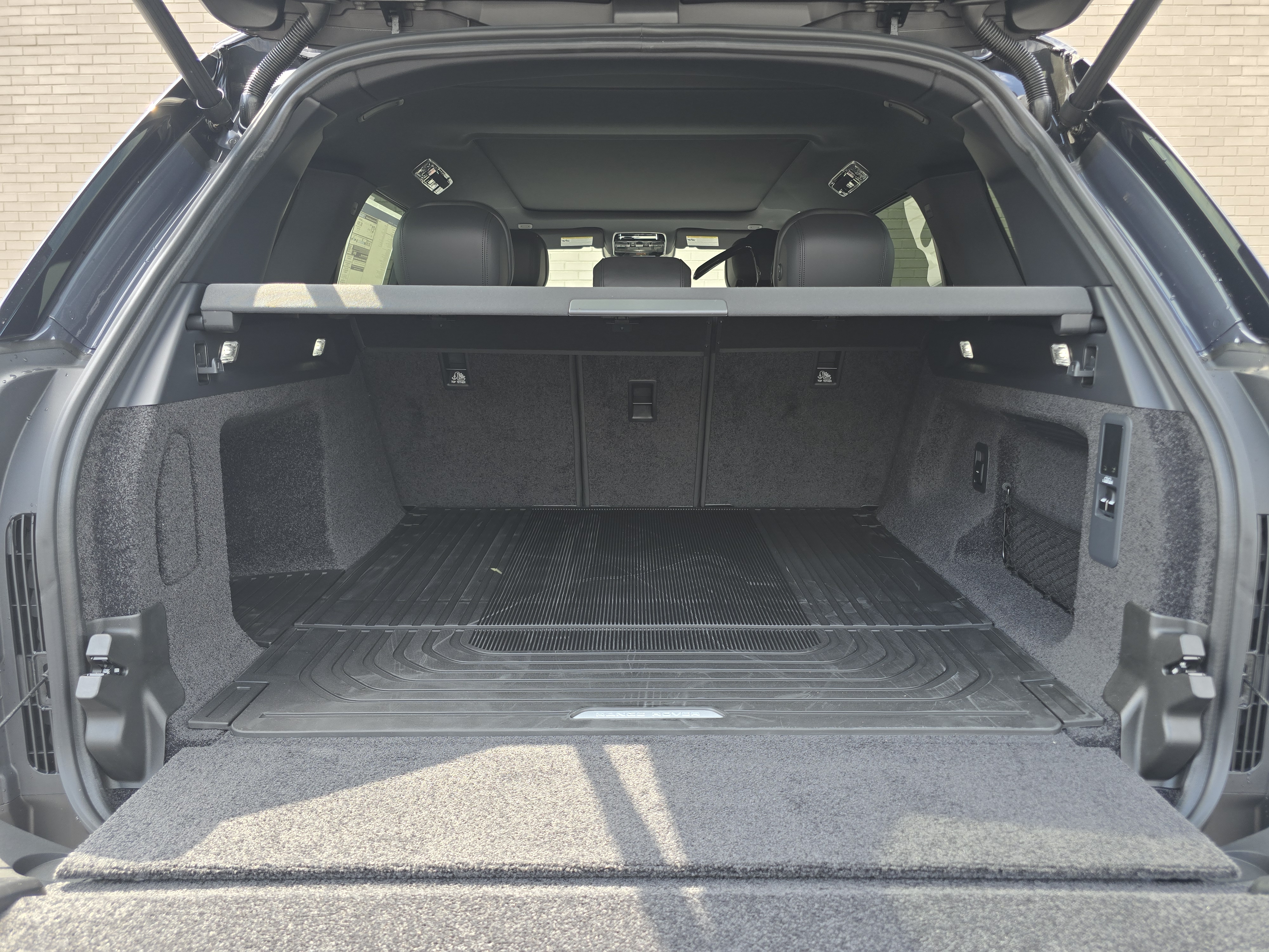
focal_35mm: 23
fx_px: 843
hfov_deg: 73.9
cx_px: 634
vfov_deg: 58.9
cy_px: 476
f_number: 1.7
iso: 40
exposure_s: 1/180
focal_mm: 6.3
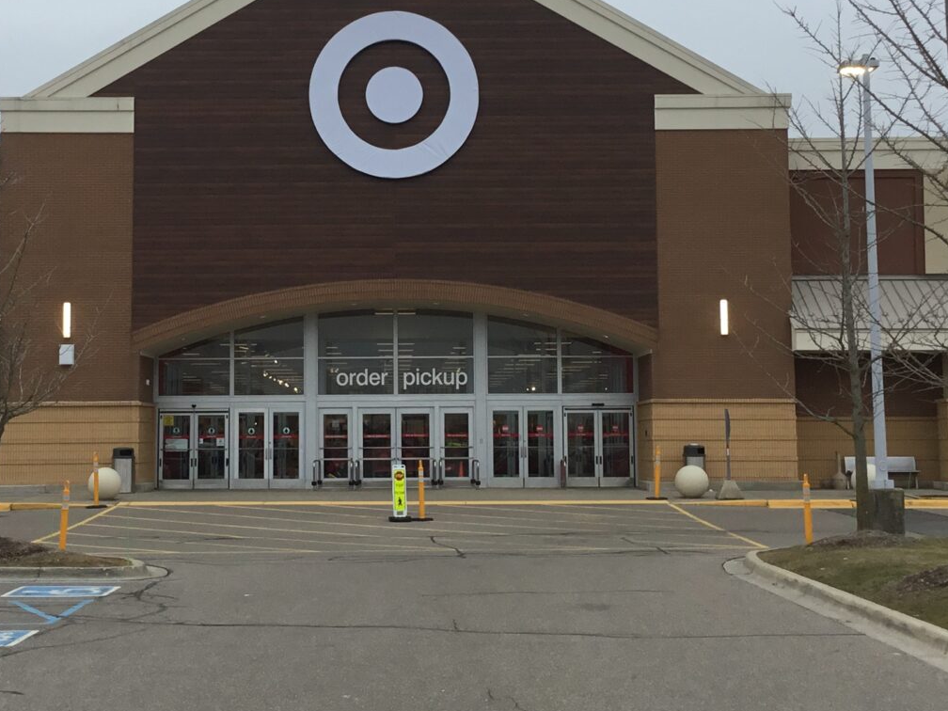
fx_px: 1725
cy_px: 274
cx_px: 385
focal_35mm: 63
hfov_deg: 30.7
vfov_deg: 23.2
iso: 25
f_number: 2.4
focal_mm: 3.3
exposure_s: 1/241
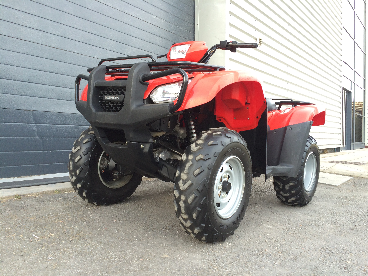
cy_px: 138
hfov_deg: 61.7
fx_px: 308
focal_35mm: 29
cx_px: 184
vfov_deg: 48.2
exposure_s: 1/120
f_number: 2.2
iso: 64
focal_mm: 4.15
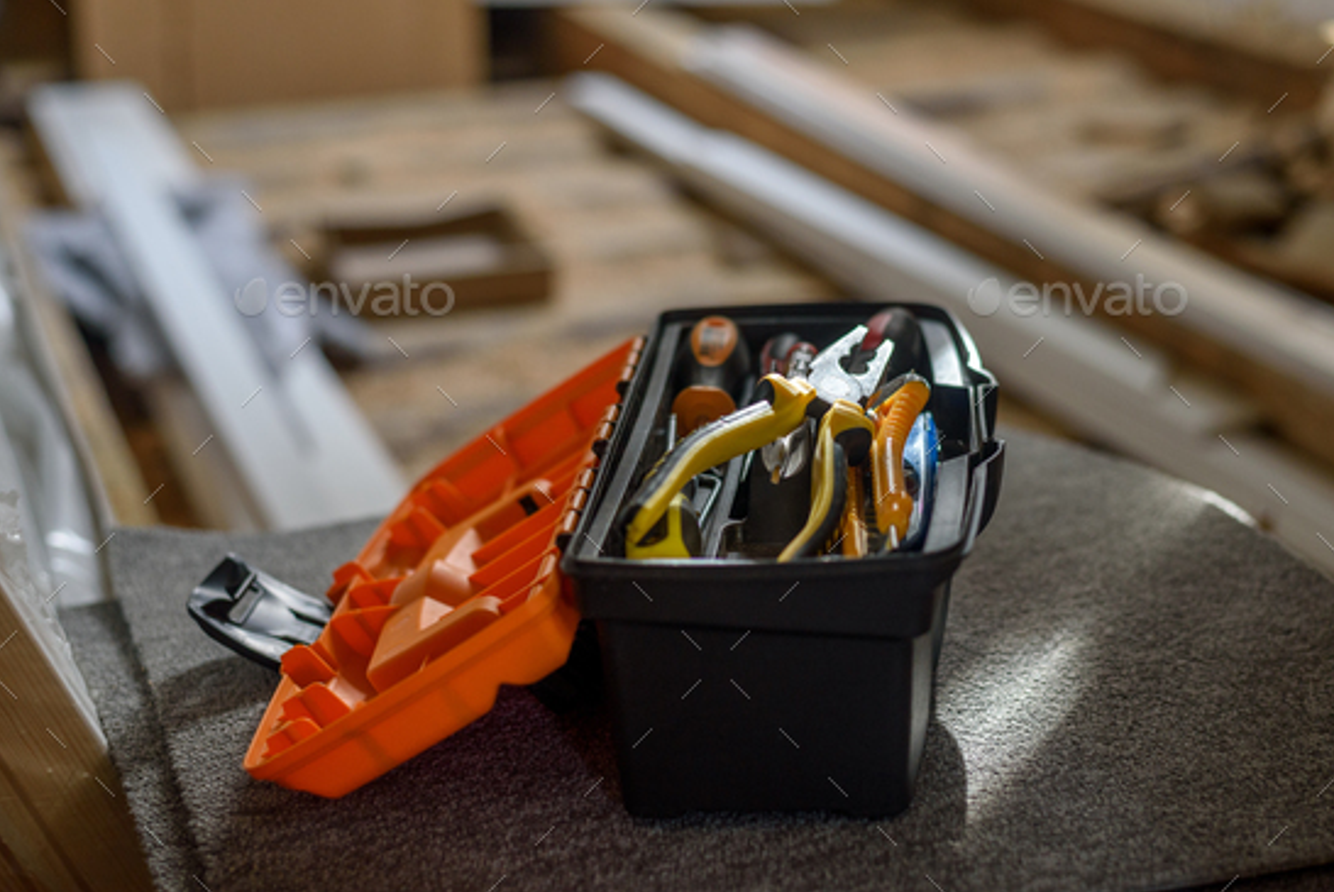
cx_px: 704
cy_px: 413
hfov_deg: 36.8
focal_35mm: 54
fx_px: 2003
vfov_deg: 25.1
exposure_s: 1/160
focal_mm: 50
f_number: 2.8
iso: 500
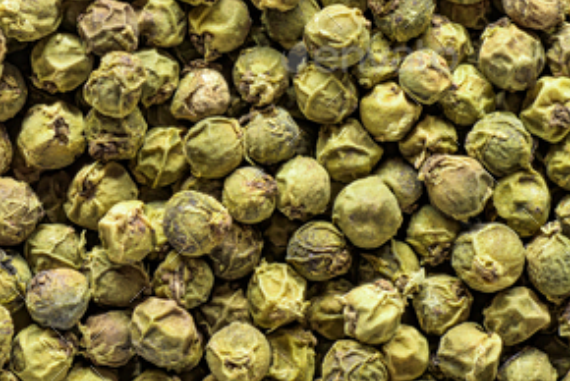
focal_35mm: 173
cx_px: 69
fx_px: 2742
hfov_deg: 11.8
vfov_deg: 8.0
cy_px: 151
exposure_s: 1/200
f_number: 15
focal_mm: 85
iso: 100
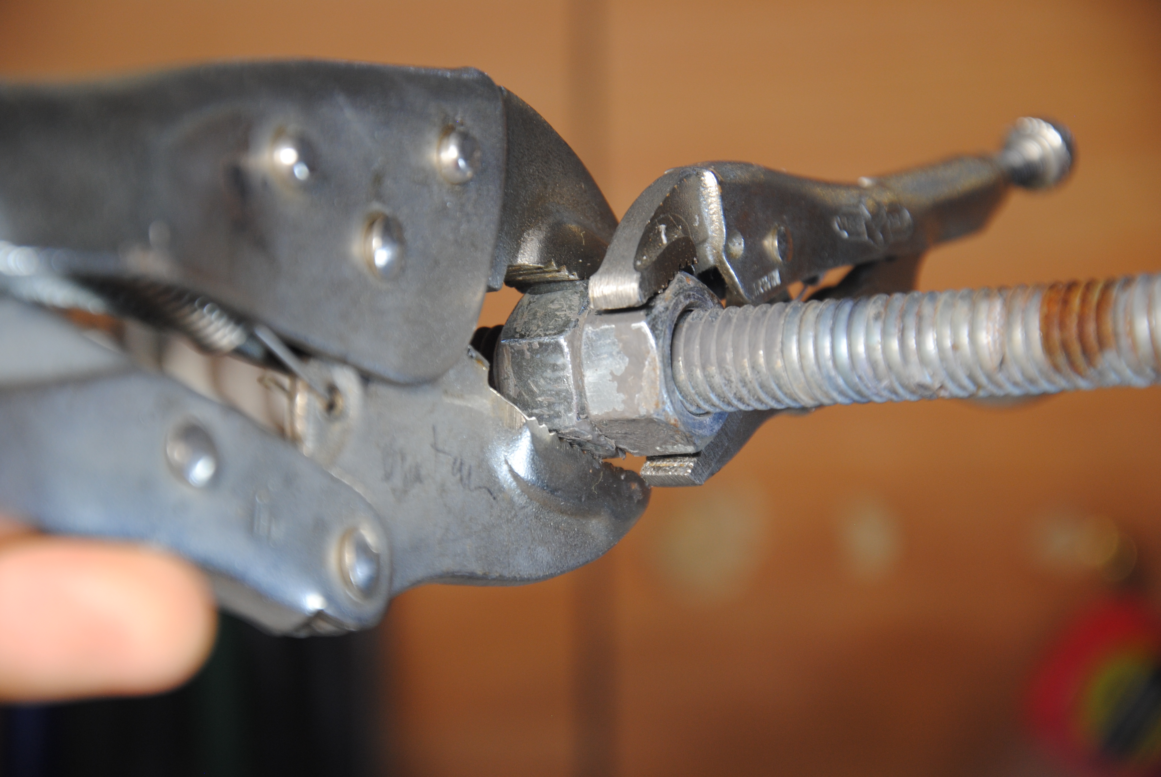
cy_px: 388
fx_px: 5085
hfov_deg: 13.0
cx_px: 580
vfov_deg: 8.7
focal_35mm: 158
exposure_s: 1/125
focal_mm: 105
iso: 220
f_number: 5.6
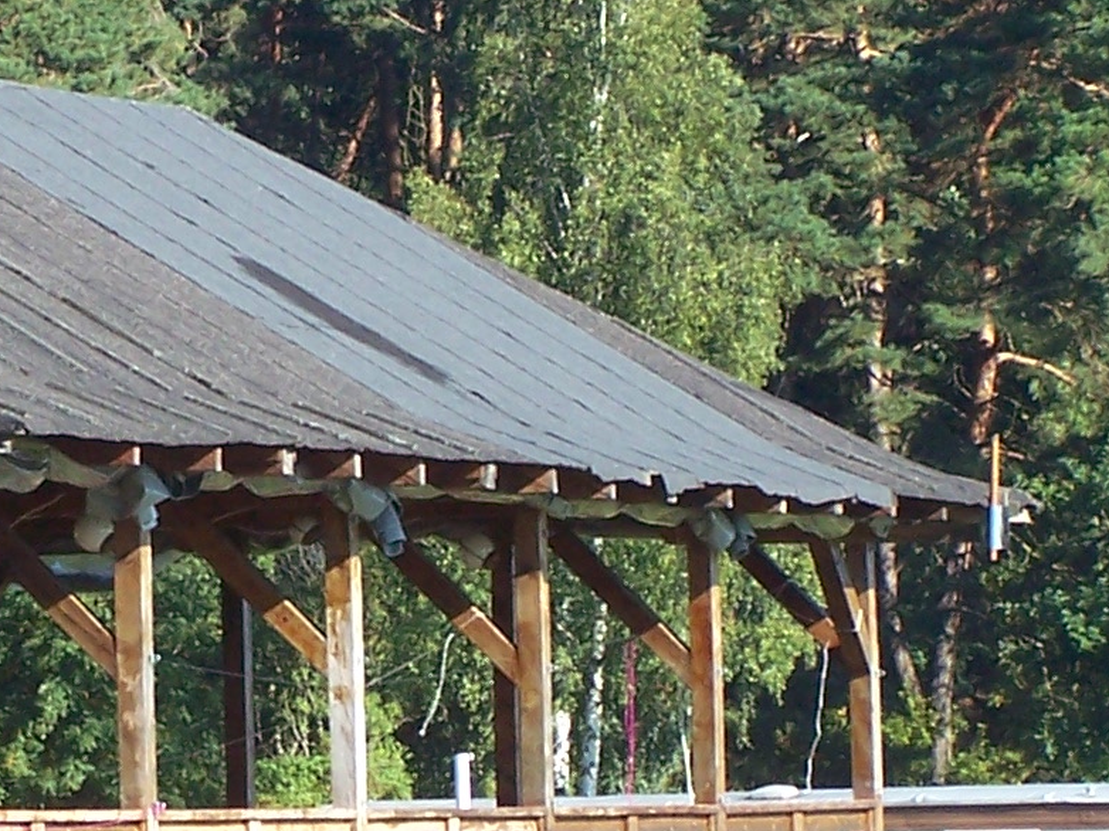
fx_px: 11081
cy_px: 416
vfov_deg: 4.3
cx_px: -508
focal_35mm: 346
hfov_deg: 5.7
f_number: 5
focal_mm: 17.5
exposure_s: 1/250
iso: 100
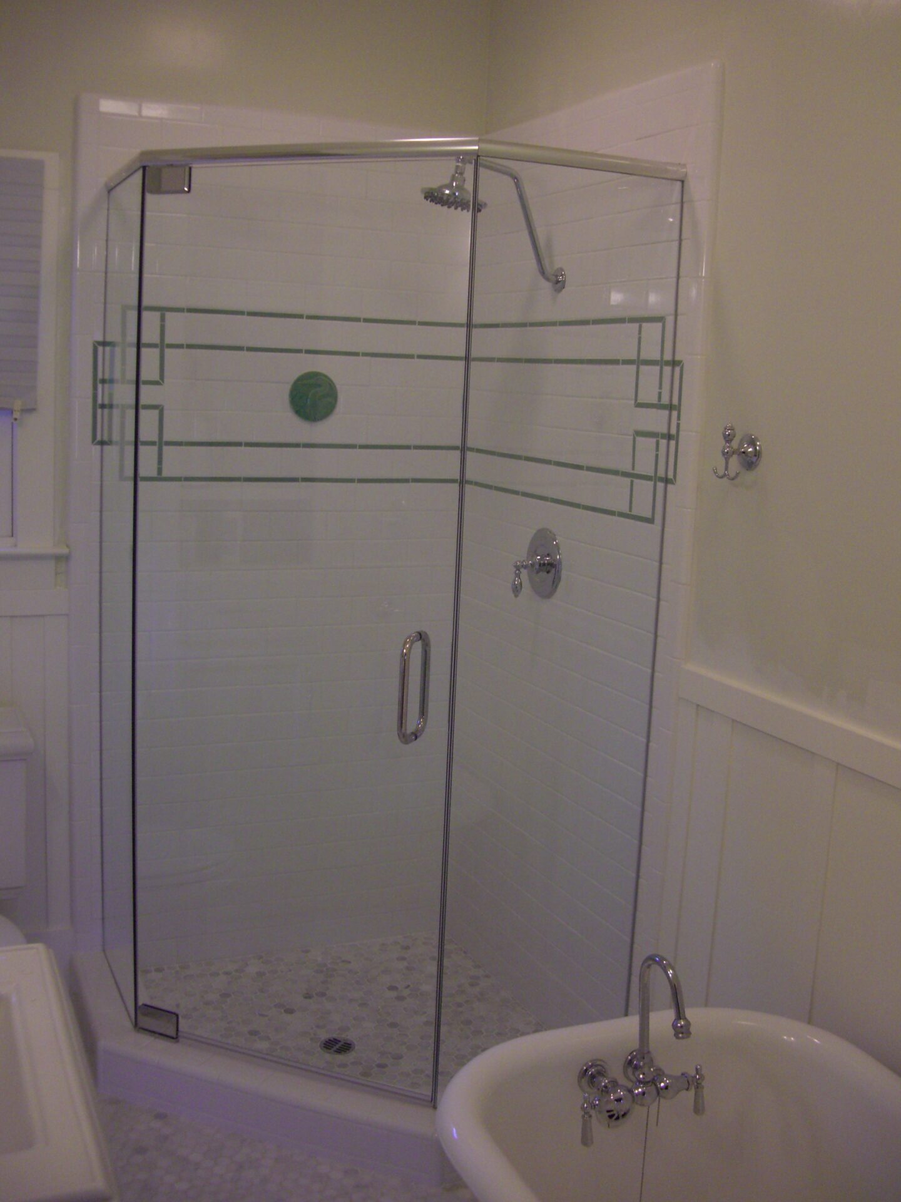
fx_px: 1319
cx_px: 450
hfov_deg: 37.7
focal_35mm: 38
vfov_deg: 49.0
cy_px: 601
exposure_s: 1/100
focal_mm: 7.9
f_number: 2.8
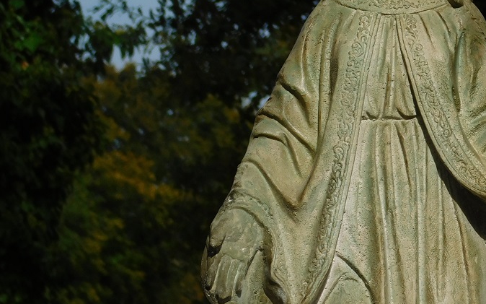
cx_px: 398
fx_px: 3549
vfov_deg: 4.9
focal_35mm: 268
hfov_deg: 7.8
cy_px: 131
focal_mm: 26.3
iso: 125
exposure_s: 1/1500
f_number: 5.1
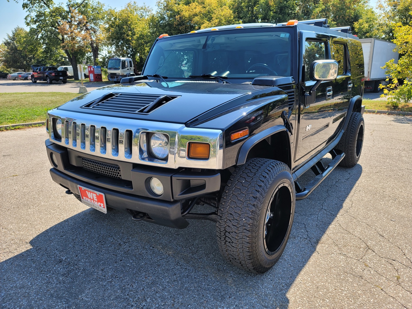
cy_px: 154
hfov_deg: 69.4
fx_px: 298
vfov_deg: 54.9
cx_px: 206
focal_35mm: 25
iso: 20
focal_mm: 7
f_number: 1.8
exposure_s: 1/374
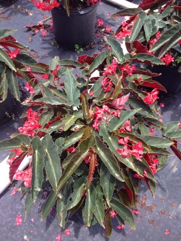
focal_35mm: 33
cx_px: 90
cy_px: 120
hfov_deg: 42.9
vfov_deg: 55.4
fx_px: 230
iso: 64
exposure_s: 1/120
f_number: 2.4
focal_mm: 4.13
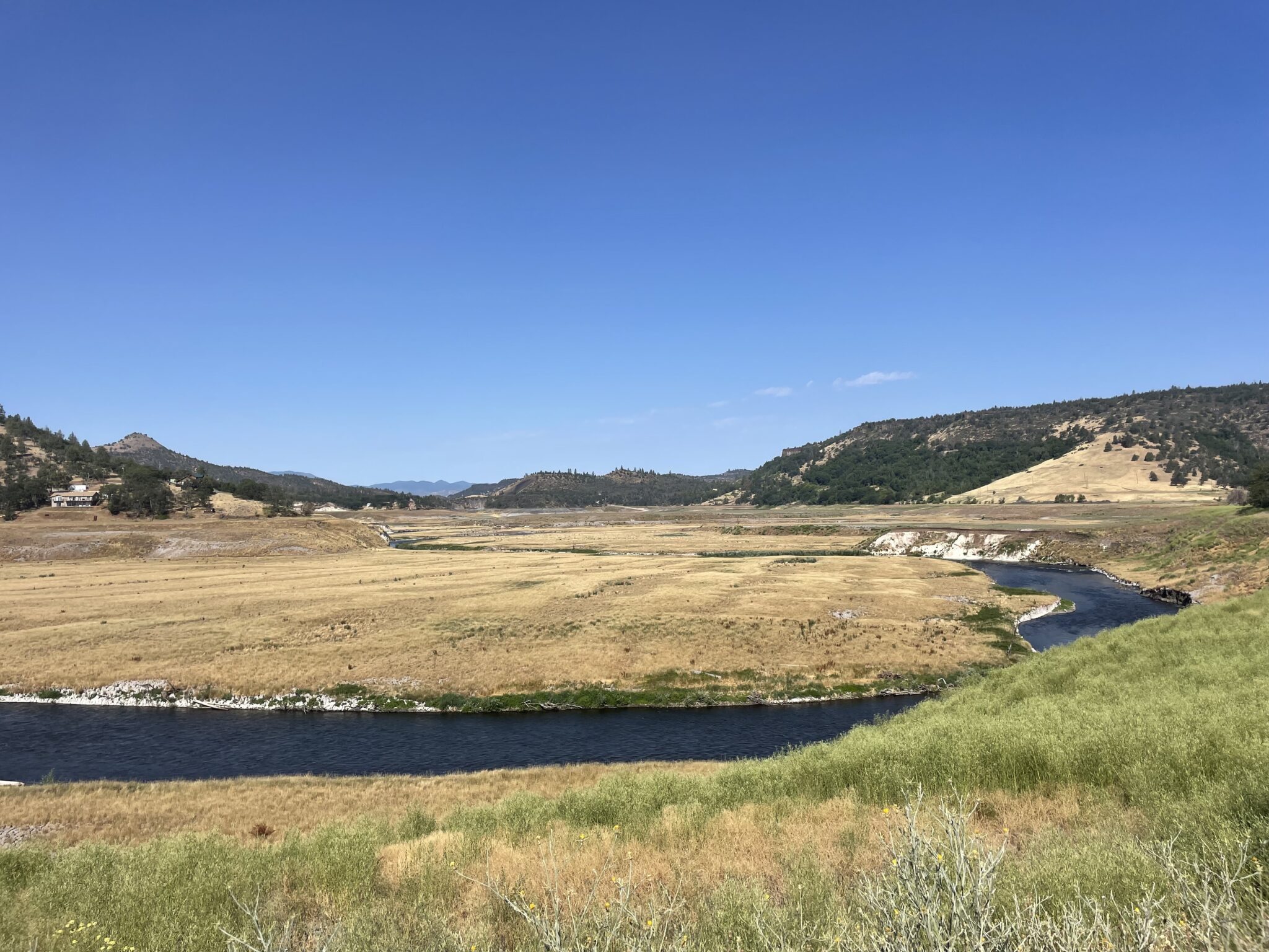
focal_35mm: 26
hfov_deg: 67.3
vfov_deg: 53.1
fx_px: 953
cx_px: 634
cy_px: 476
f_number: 1.6
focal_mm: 4.2
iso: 32
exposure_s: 1/4831
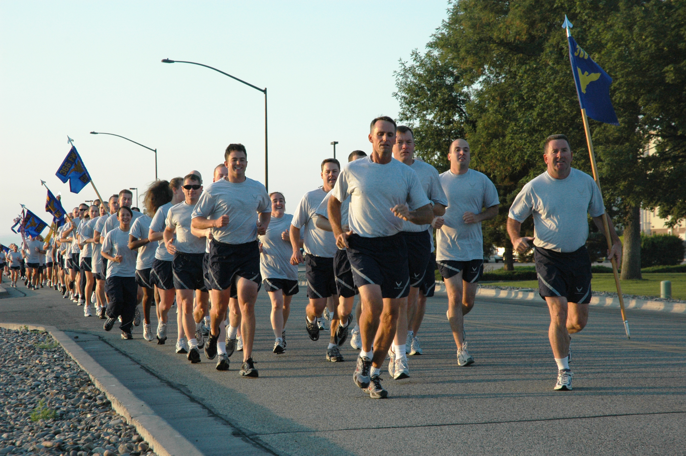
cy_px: 228
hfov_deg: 19.5
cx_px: 343
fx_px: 1999
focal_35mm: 105
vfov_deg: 13.0
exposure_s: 1/320
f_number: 9
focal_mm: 70
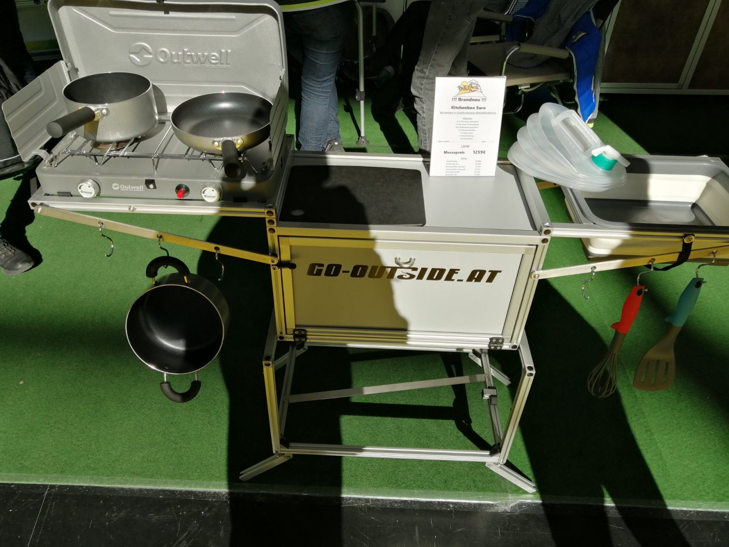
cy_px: 274
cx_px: 364
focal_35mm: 27
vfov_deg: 51.4
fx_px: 569
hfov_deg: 65.3
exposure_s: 1/876
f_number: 1.8
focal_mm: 3.9
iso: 50
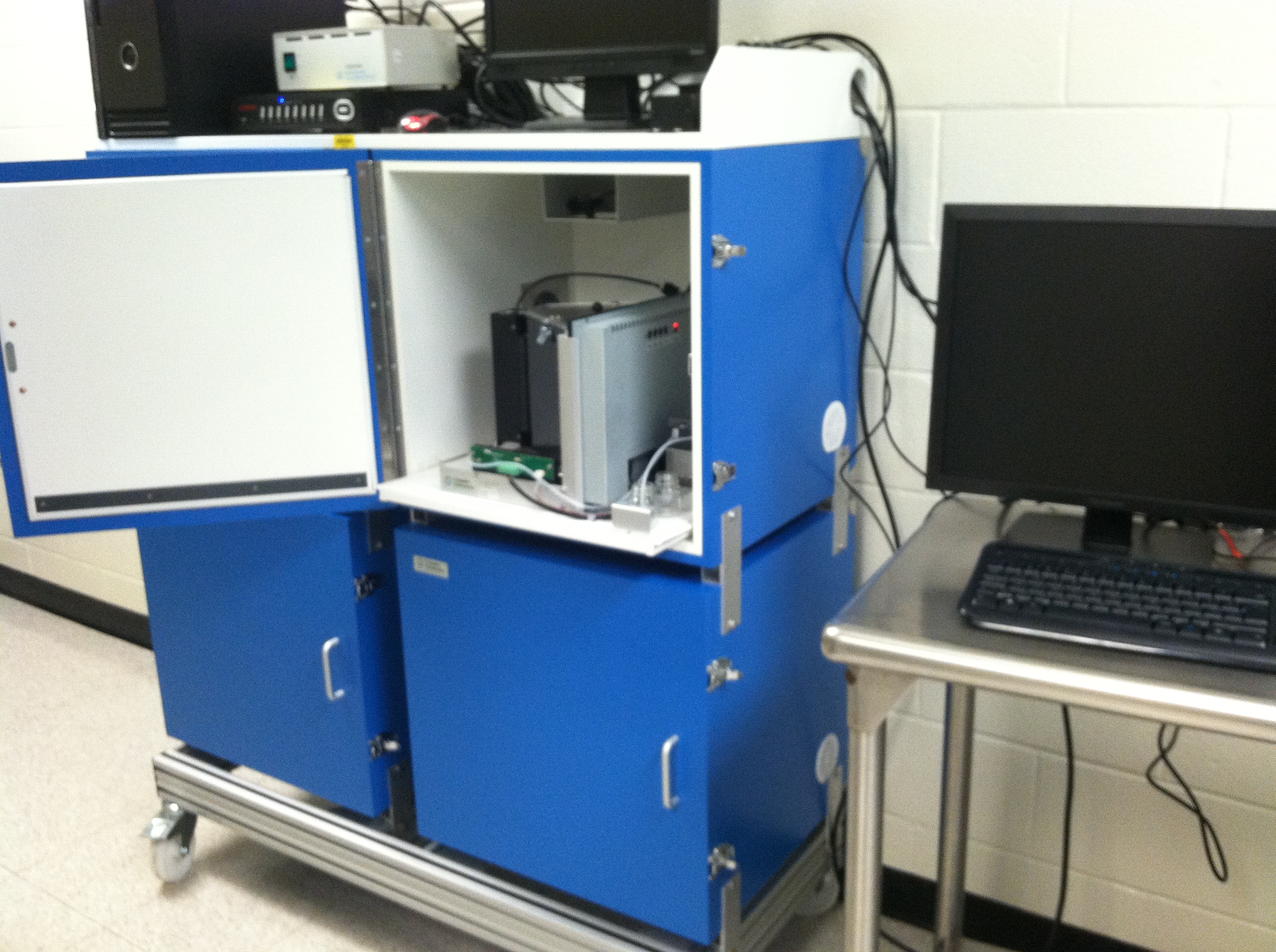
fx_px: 1288
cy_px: 476
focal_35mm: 35
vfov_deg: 40.6
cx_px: 638
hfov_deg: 52.7
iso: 200
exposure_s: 1/17
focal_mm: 3.85
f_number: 2.8
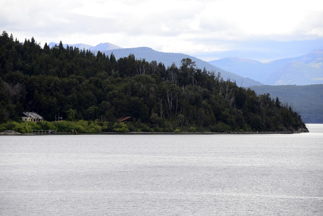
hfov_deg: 10.8
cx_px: 162
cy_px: 108
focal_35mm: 190
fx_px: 1705
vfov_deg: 7.2
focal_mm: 190
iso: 320
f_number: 8
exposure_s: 1/400
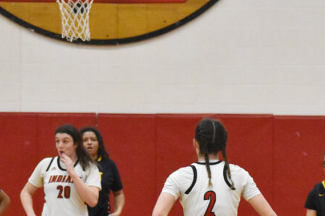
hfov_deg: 6.0
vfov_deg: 4.0
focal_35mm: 343
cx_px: 242
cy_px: 243
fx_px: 3095
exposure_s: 1/1250
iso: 6400
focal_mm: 92
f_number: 4.8
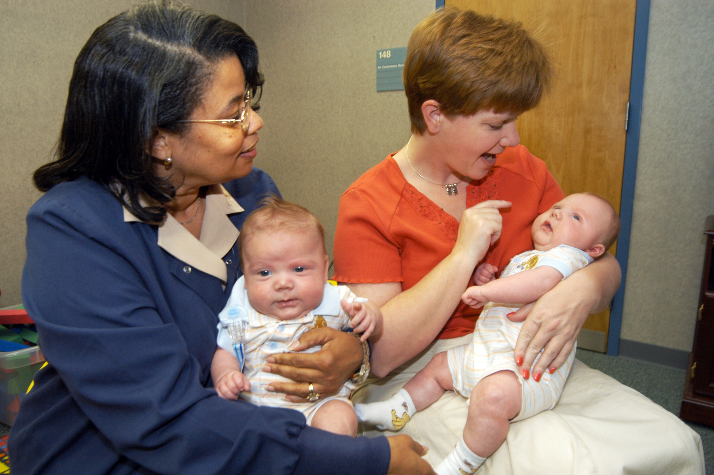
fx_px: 476
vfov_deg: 53.0
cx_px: 357
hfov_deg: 73.8
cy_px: 238
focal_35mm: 24
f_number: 5.6
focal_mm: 16
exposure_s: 1/60
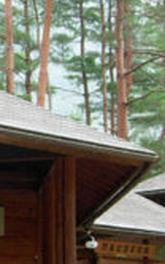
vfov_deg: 13.2
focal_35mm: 159
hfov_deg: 8.1
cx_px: -67
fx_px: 1142
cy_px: 111
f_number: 3.4
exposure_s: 1/90.5
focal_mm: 7.5
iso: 50
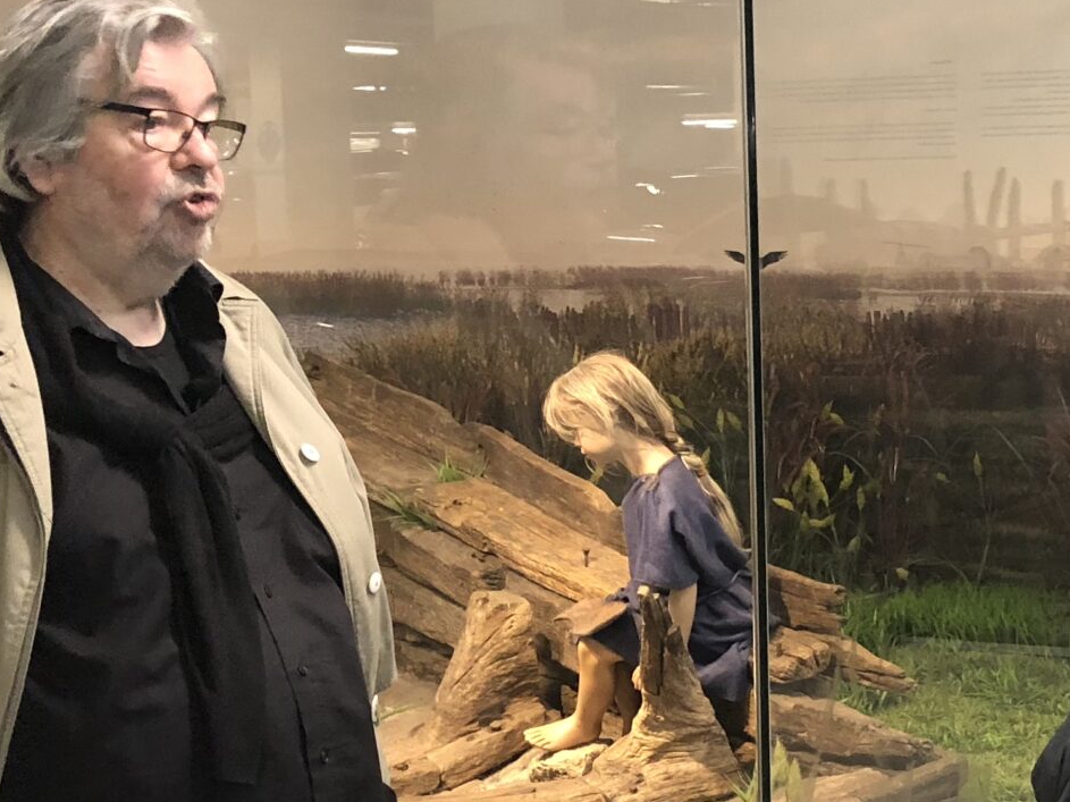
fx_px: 2349
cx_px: 891
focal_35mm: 76
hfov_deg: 25.1
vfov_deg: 19.3
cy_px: 533
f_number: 1.8
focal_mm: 3.99
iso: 100
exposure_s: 1/14
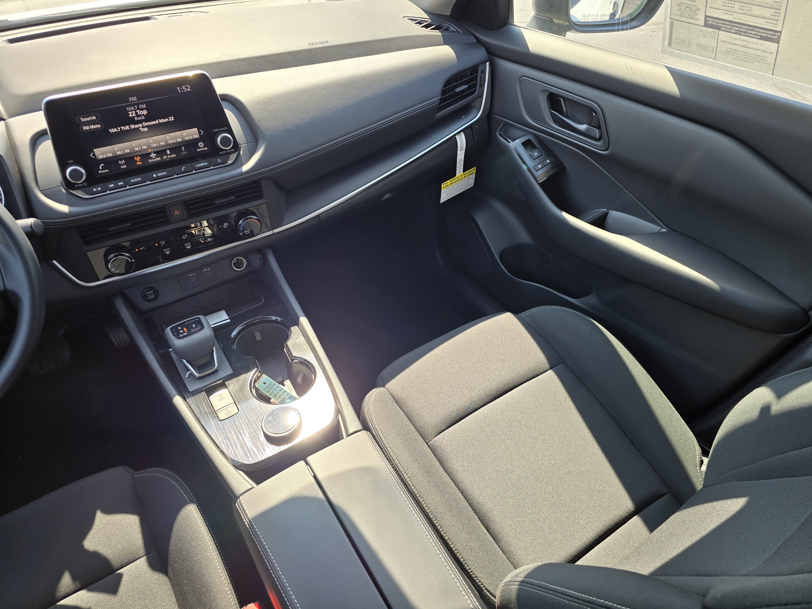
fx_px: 540
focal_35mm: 23
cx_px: 406
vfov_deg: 58.9
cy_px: 304
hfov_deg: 73.9
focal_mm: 6.3
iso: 20
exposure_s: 1/120
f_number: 1.7
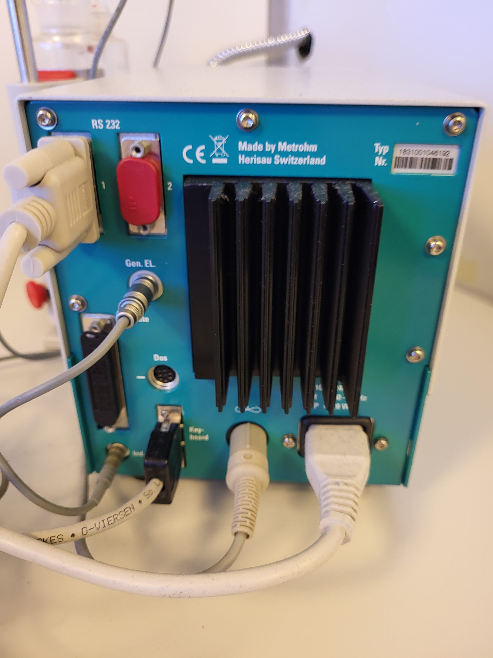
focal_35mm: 26
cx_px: 246
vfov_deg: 67.3
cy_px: 329
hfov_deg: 53.1
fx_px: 494
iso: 200
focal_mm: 5.4
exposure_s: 1/50
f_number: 1.8
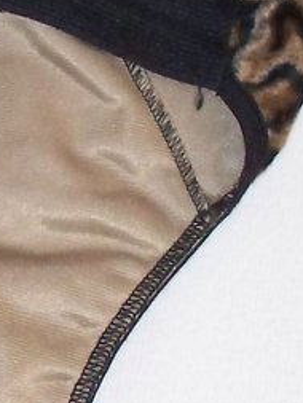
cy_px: 391
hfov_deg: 7.4
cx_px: -247
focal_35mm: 195
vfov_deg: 10.1
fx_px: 2274
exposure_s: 1/60
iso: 400
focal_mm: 7.8
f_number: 2.8
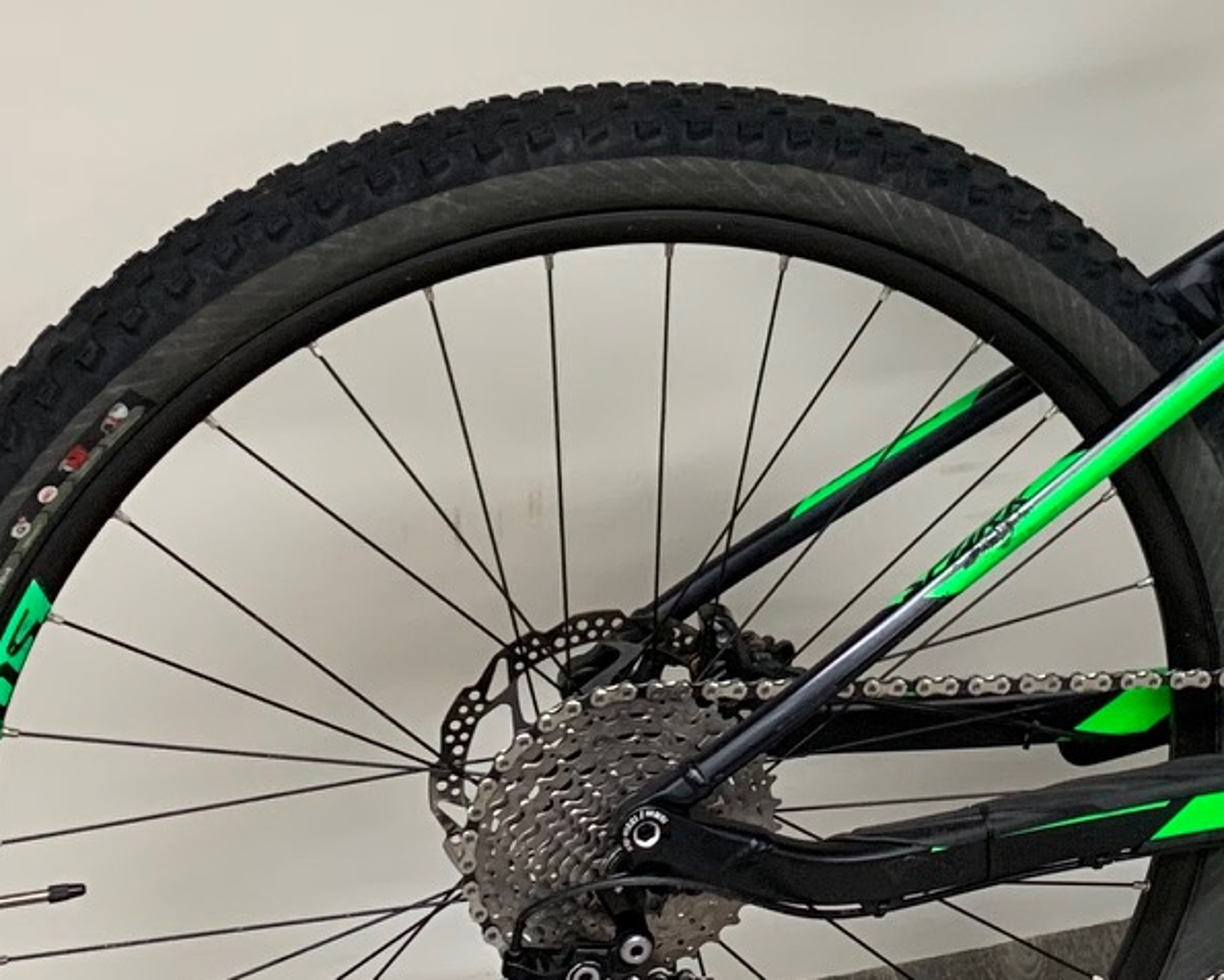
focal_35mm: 86
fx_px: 3115
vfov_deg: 17.5
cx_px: 1247
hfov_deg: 21.4
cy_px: 31
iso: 200
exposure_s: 1/50
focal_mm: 4.25
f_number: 1.8
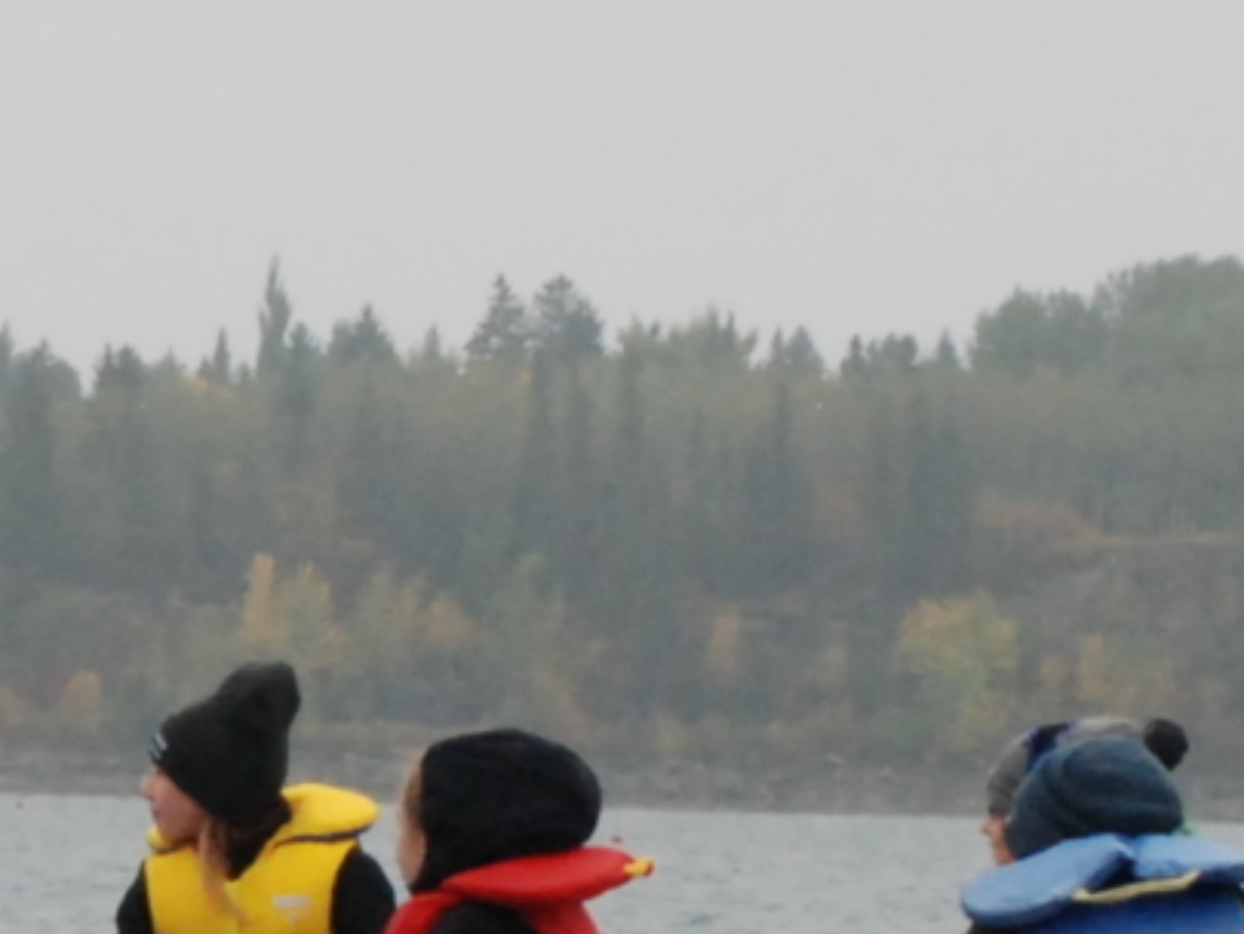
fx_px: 16392
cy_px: 1045
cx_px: -1146
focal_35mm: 456
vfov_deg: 3.3
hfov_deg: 4.3
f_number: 10
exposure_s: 1/400
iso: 1000
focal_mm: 50
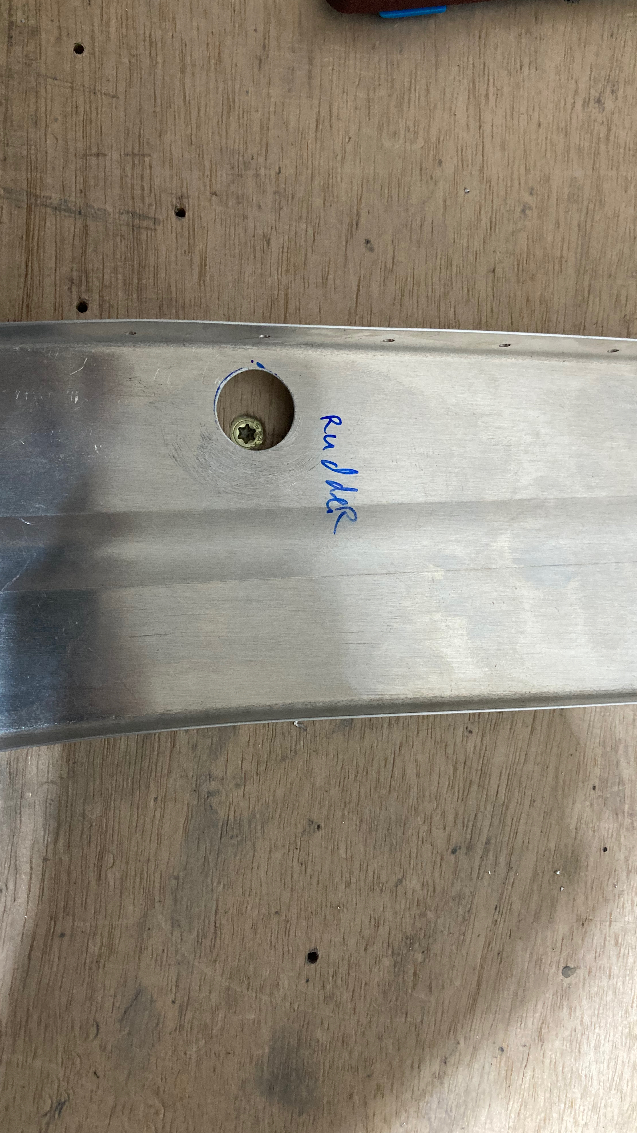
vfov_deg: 62.6
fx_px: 931
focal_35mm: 31
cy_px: 559
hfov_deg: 37.7
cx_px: 287
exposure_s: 1/60
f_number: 1.8
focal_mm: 3.99
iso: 200
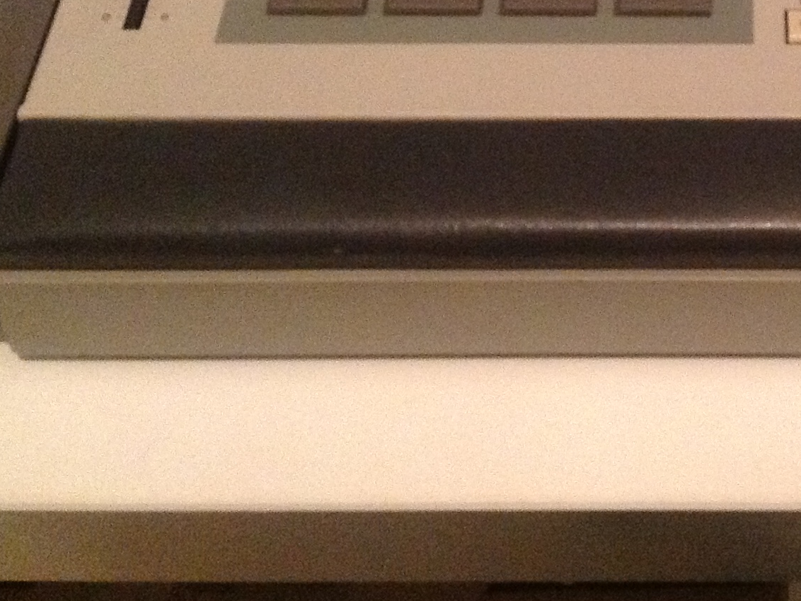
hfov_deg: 23.8
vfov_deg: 17.9
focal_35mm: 80
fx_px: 1851
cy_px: -41
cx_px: 720
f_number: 2.4
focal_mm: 4.28
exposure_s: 1/15
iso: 640
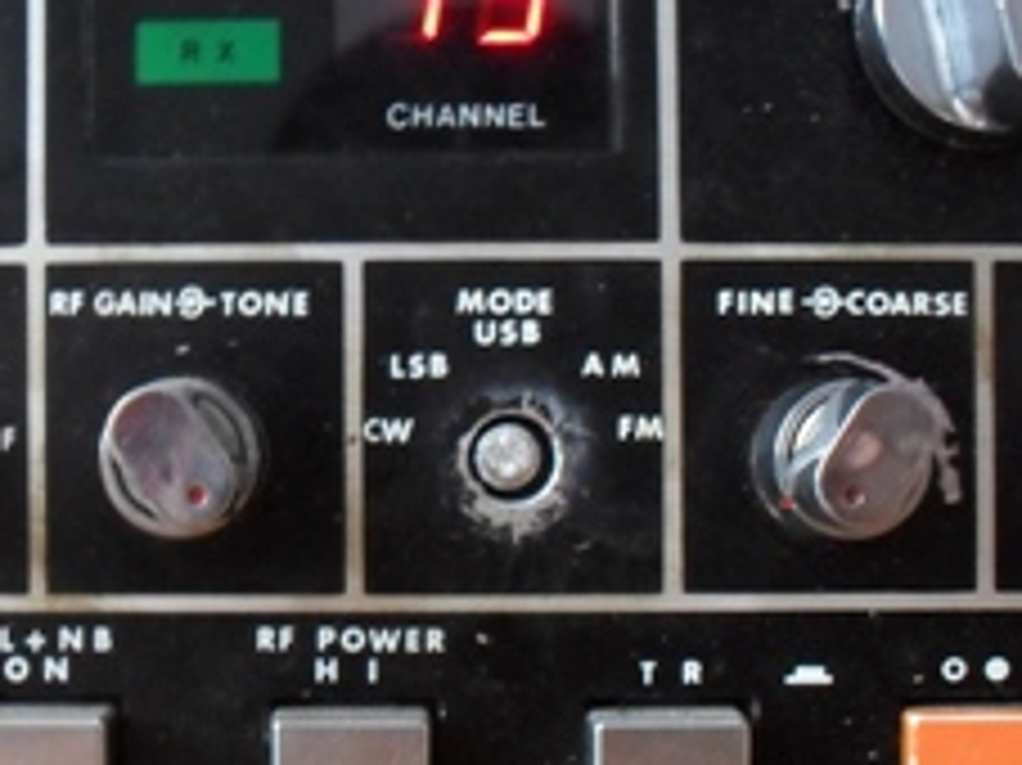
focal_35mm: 69
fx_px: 2036
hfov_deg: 27.9
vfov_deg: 21.3
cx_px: 306
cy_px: 454
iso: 400
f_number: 3.2
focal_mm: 6.3
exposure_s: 1/8
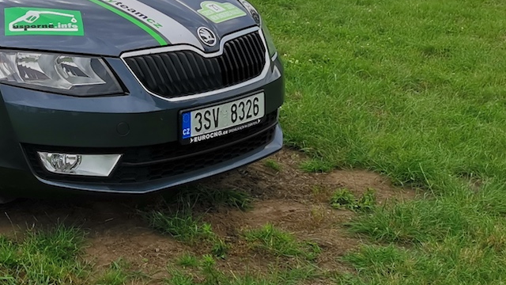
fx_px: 1140
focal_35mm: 85
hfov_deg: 23.8
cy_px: -50
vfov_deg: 13.8
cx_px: -13
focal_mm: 4.66
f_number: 1.4
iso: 50
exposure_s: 1/2985
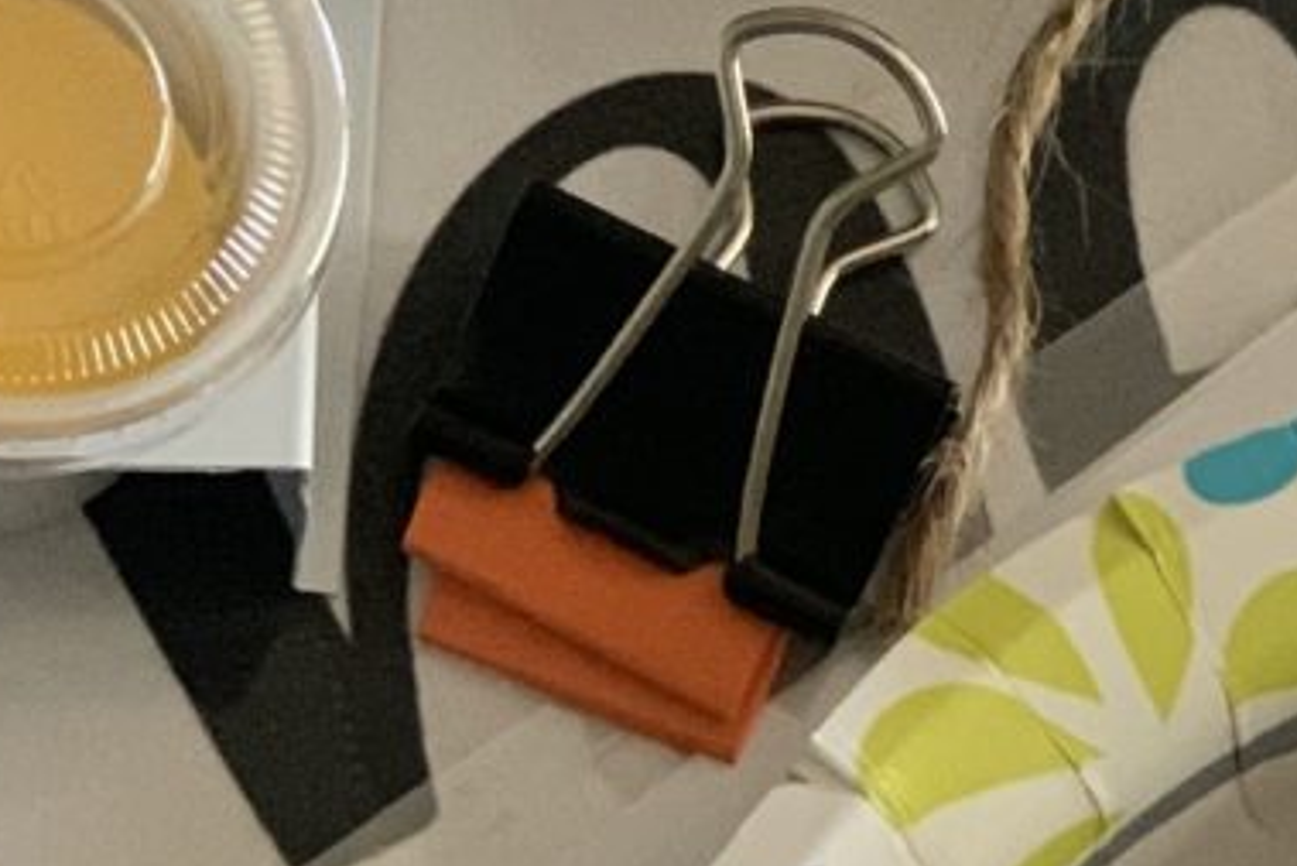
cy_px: 243
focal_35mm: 219
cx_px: 1208
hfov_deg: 9.3
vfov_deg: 6.3
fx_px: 7893
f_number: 2.4
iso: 400
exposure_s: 1/42
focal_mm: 6
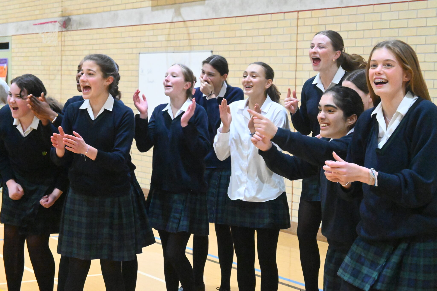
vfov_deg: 18.2
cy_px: 146
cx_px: 218
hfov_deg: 27.0
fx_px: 910
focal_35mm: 75
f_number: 6.3
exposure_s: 1/500
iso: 20000
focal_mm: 50
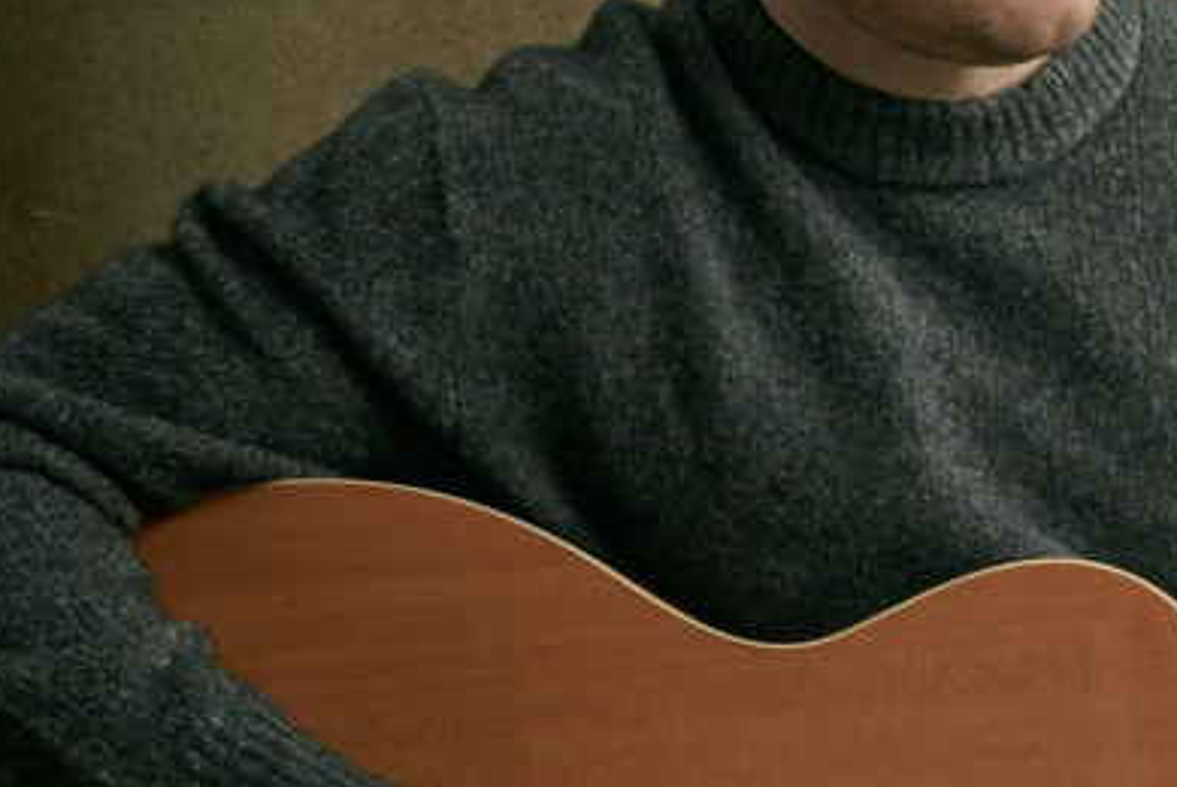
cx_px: 1362
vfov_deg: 12.4
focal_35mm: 111
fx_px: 3632
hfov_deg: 17.6
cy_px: 356
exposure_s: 1/100
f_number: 6.3
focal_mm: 36
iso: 250
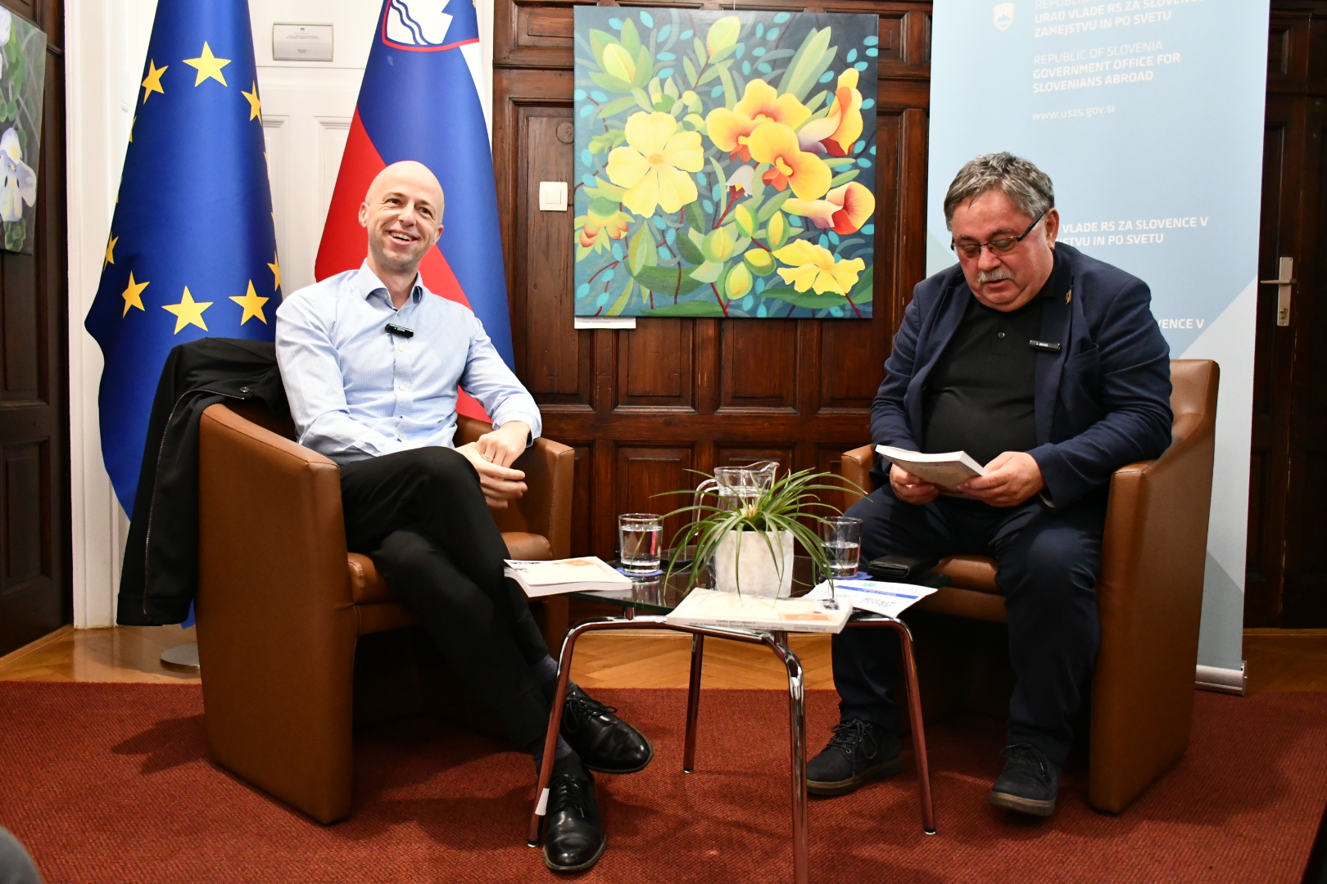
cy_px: 442
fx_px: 1106
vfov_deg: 43.6
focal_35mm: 30
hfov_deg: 61.9
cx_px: 664
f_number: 3.5
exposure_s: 1/60
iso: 4500
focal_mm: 20
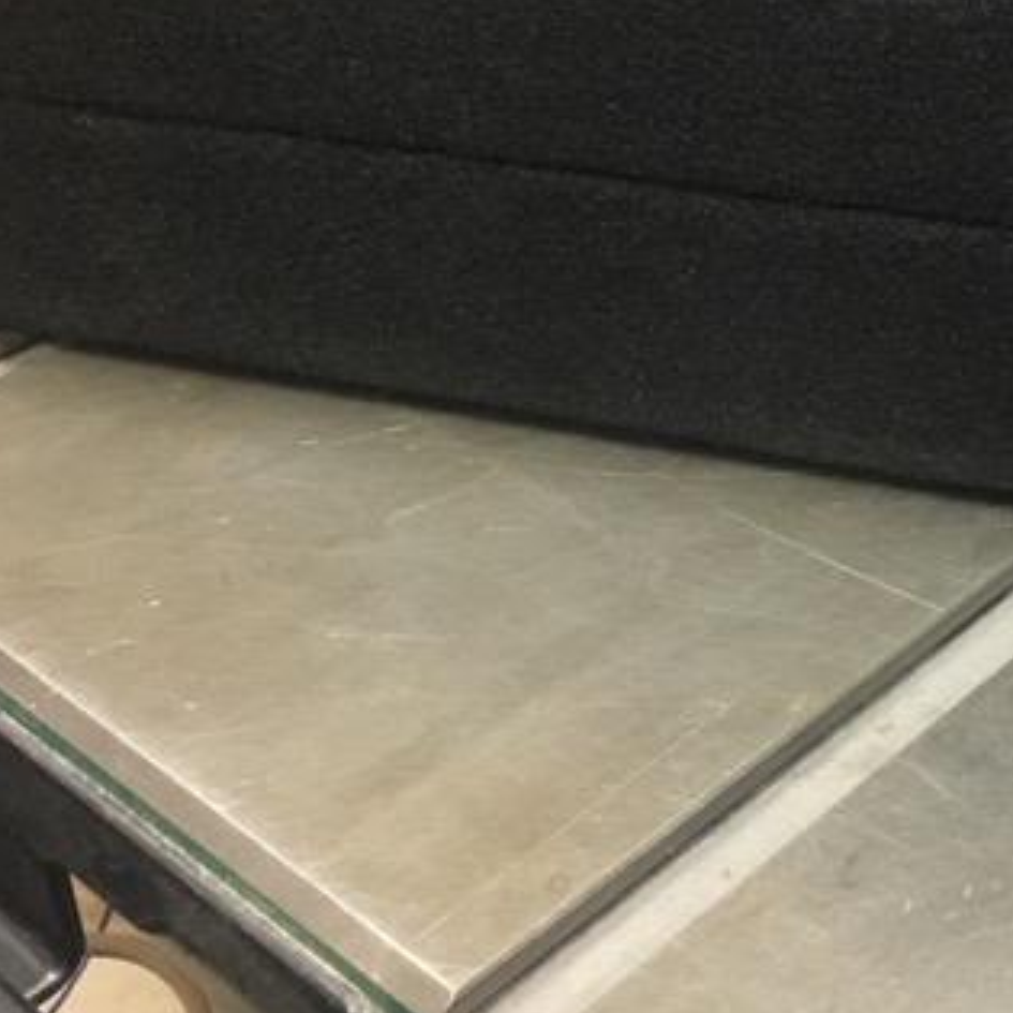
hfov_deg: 25.9
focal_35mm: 65
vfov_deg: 26.2
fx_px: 2152
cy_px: 260
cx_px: 859
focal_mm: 4.15
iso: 200
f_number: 2.2
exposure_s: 1/24
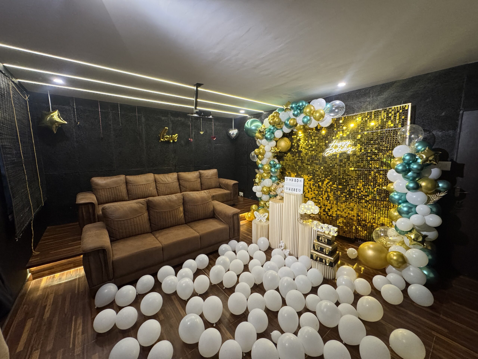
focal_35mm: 14
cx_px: 239
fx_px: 193
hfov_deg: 102.1
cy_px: 180
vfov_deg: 85.7
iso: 400
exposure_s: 1/50
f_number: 2.2
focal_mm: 2.22
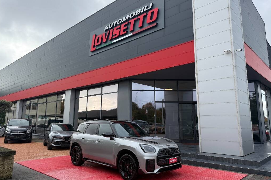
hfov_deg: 69.4
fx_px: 196
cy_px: 87
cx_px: 134
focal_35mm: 26
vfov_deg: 49.6
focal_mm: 6.76
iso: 100
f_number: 1.78
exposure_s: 1/1271
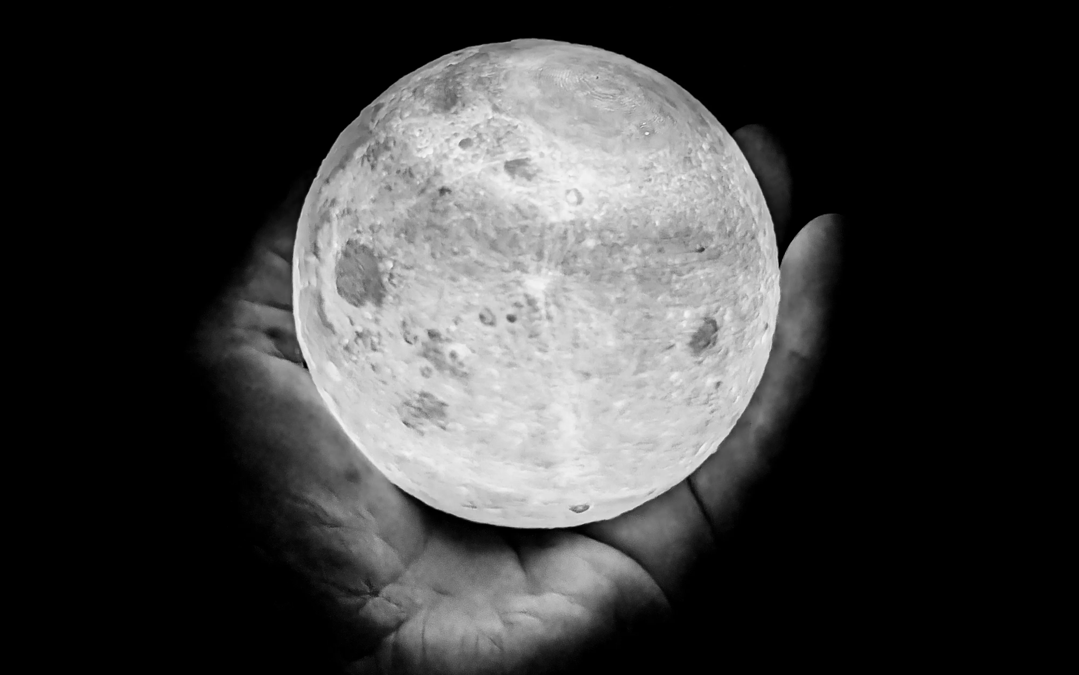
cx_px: 533
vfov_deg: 24.4
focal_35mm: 53
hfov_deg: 38.2
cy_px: 269
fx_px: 1559
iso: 544
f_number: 1.68
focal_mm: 6.9
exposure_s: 1/25
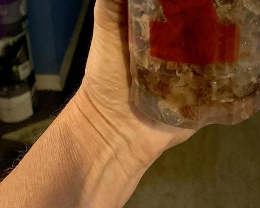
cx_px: 190
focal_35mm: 55
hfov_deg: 33.6
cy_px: -48
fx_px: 423
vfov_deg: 24.7
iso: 800
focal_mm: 4.25
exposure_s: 1/15
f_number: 1.8
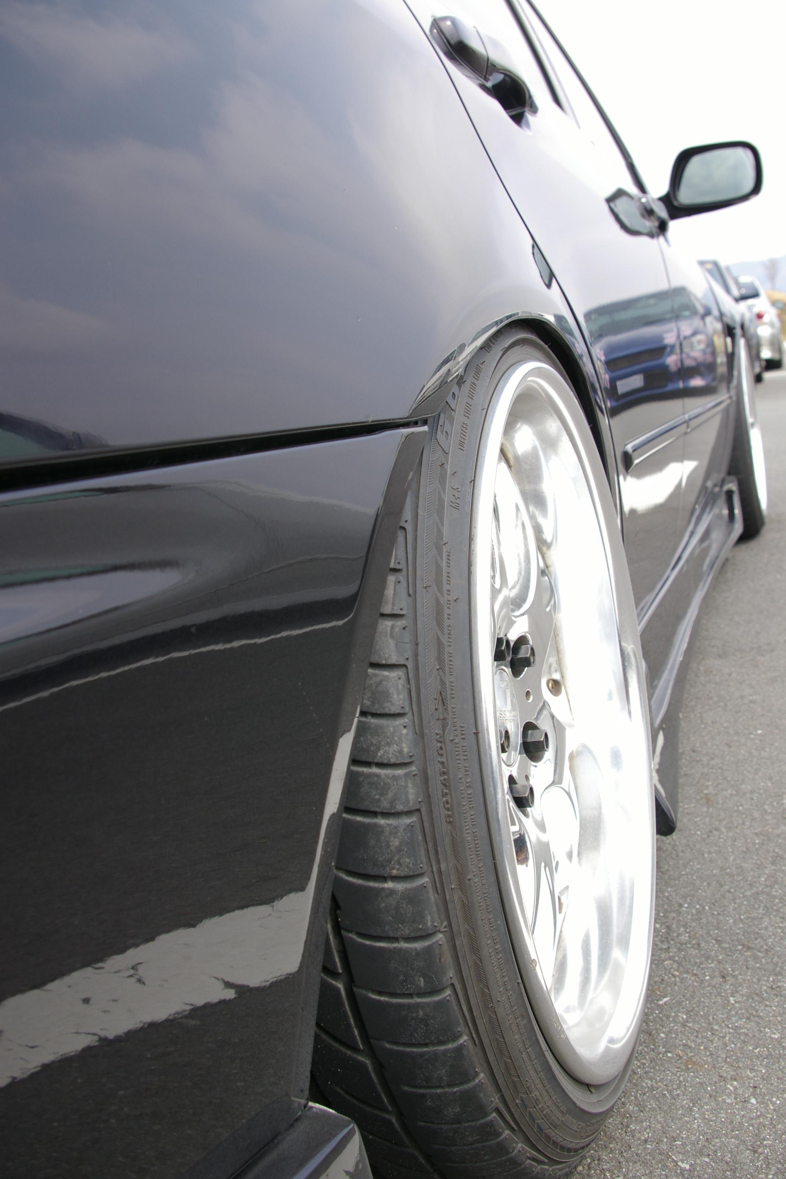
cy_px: 585
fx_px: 1211
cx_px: 386
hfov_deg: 35.9
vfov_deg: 51.9
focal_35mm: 37
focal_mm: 24
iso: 200
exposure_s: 1/180
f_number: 8
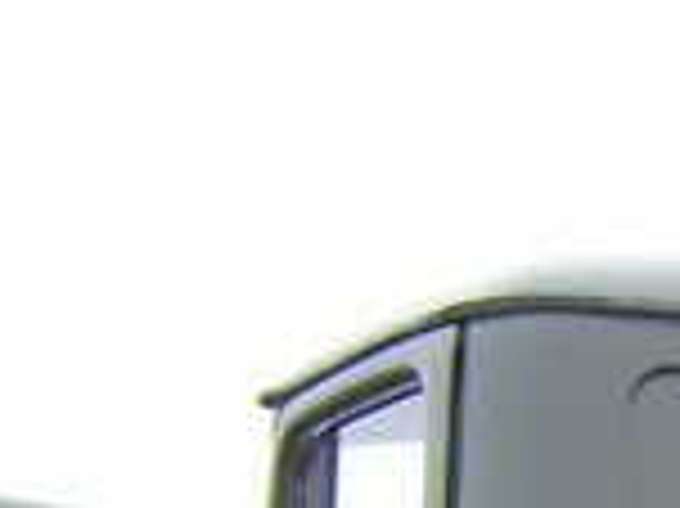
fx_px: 4868
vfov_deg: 5.5
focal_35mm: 248
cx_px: 1930
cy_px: 1663
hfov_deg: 7.2
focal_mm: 7.4
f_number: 2.8
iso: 80
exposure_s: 1/180
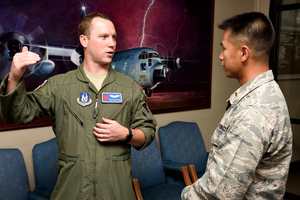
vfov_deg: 28.1
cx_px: 150
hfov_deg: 41.1
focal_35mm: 48
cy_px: 100
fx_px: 400
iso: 400
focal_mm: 48
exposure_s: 1/100
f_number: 7.1
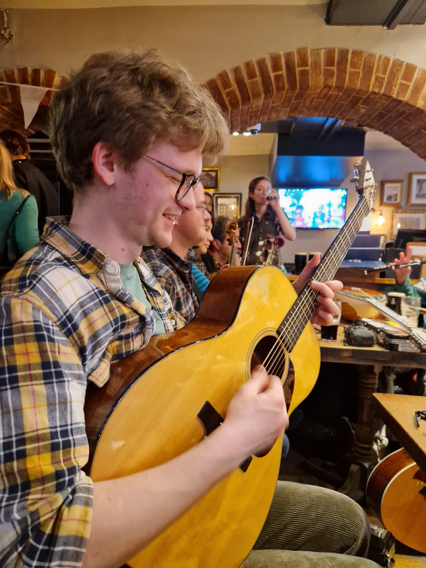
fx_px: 377
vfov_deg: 73.9
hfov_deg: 58.9
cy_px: 284
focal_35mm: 23
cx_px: 213
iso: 500
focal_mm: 5.4
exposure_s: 1/25
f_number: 1.8
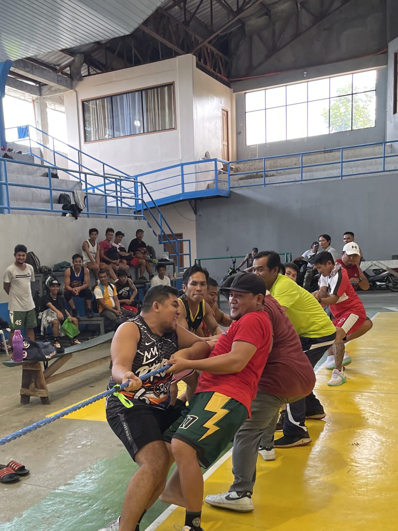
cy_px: 362
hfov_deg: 35.6
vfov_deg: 45.9
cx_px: 129
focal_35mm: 40
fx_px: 613
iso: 125
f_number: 1.6
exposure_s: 1/120
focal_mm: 5.1
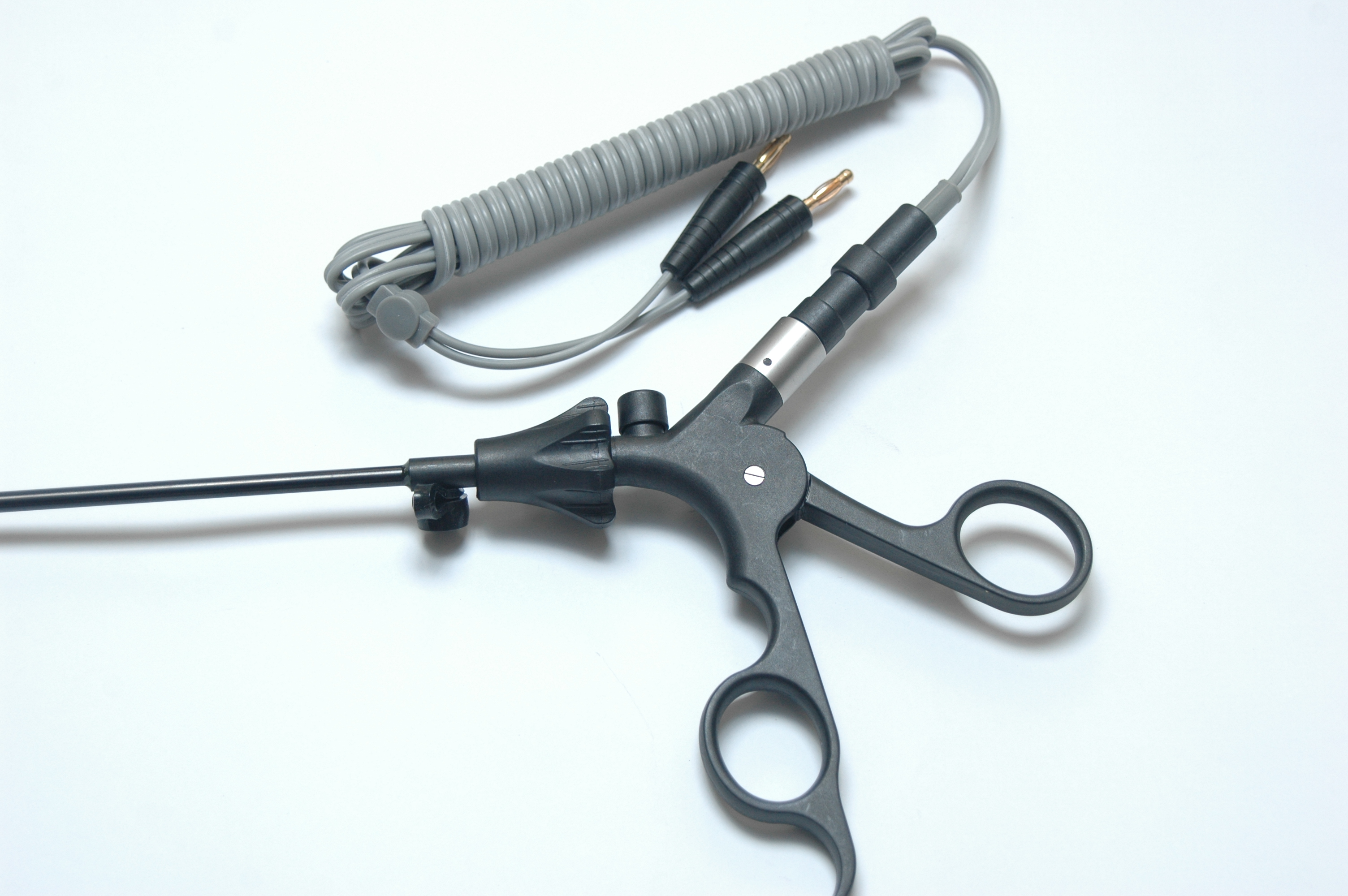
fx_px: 3255
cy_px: 448
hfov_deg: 23.4
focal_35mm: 87
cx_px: 674
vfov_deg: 15.7
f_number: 5
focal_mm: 58
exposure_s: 1/60
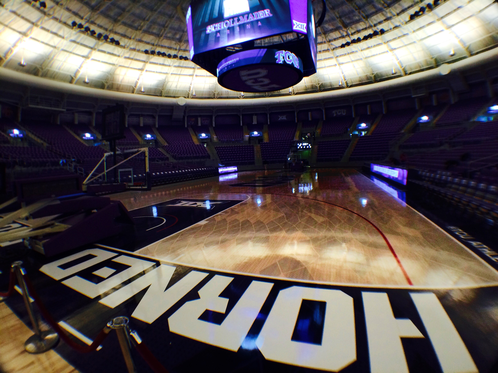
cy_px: 186
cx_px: 249
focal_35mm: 29
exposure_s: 1/30
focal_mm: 4.15
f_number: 2.2
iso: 50
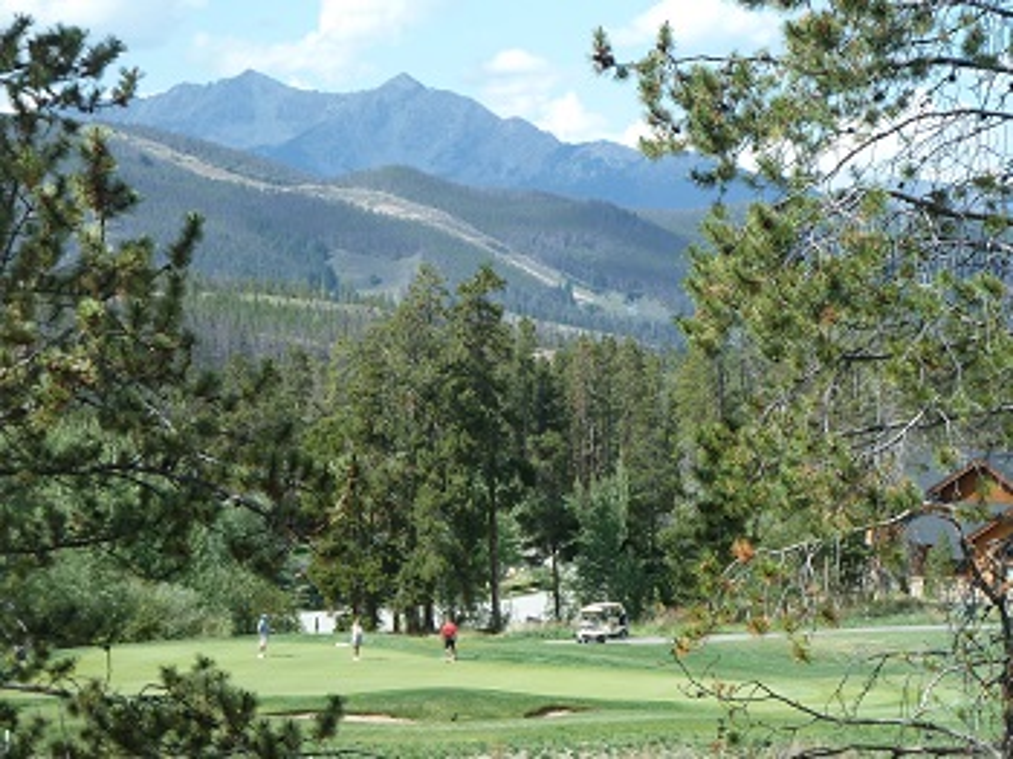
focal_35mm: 119
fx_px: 3480
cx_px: 506
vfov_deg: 12.4
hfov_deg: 16.6
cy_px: 380
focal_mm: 19.5
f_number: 4.4
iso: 80
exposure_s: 1/200
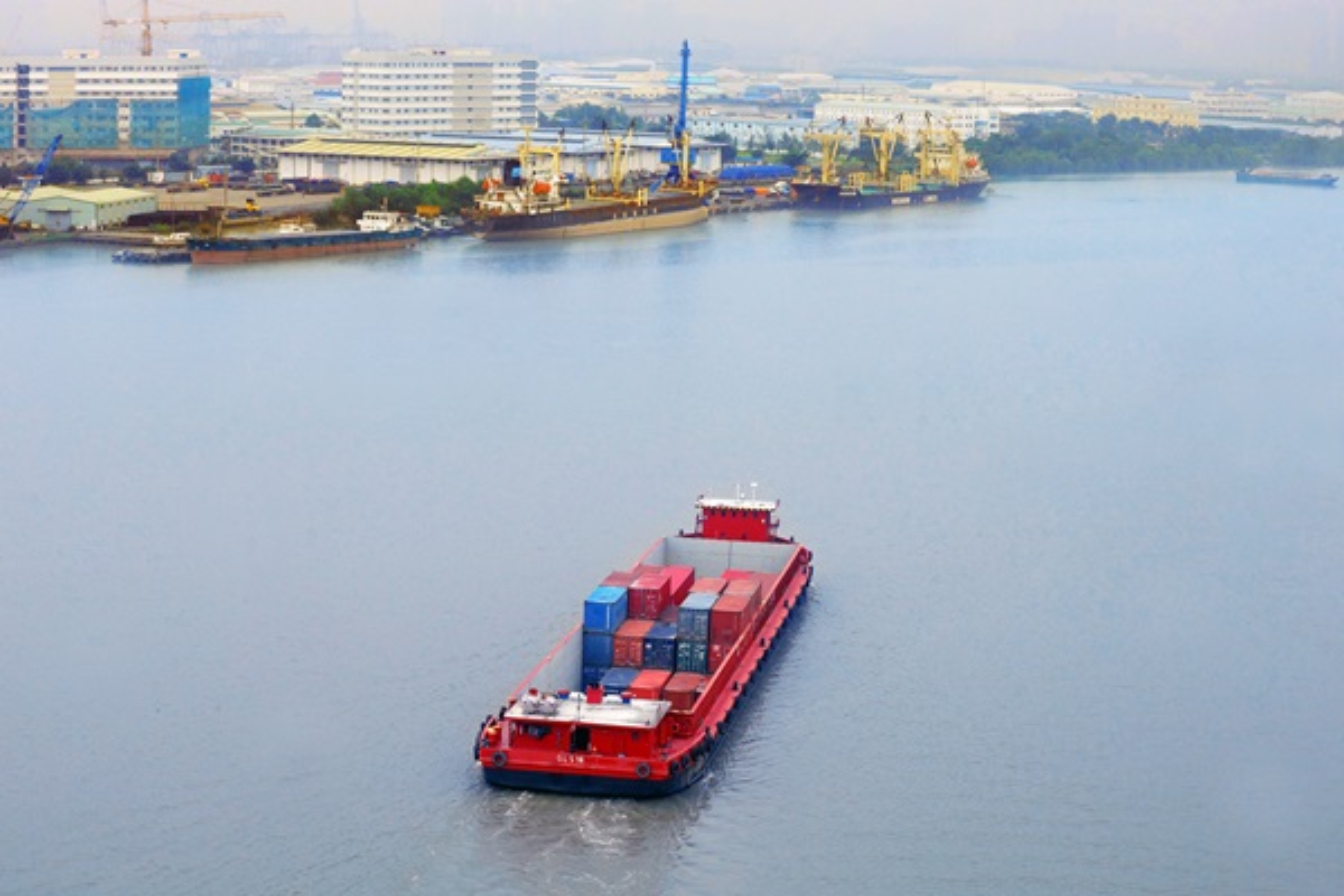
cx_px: 672
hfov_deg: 28.8
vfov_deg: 19.5
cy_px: 448
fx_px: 2613
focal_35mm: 70
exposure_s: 1/250
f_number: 10
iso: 640
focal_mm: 70
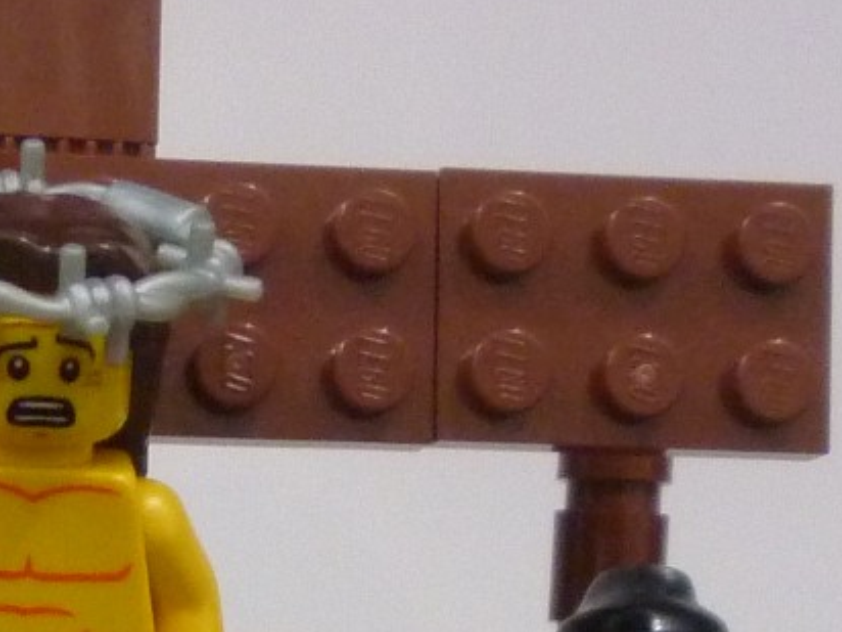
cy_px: 1094
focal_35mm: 144
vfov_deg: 9.8
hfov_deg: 13.5
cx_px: -51
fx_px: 3503
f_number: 3.3
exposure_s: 1/20
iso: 400
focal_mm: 5.2
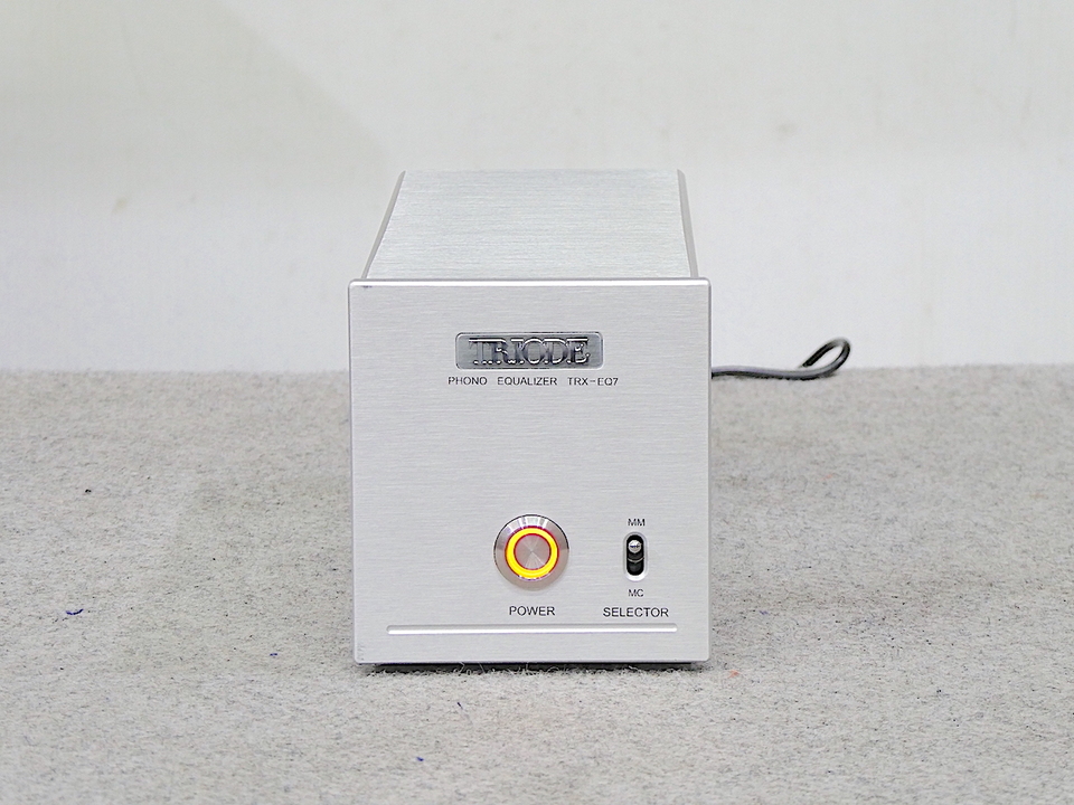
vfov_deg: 12.0
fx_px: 3847
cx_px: 537
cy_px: 402
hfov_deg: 15.9
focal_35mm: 124
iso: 200
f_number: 5.2
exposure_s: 1/13
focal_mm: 22.3
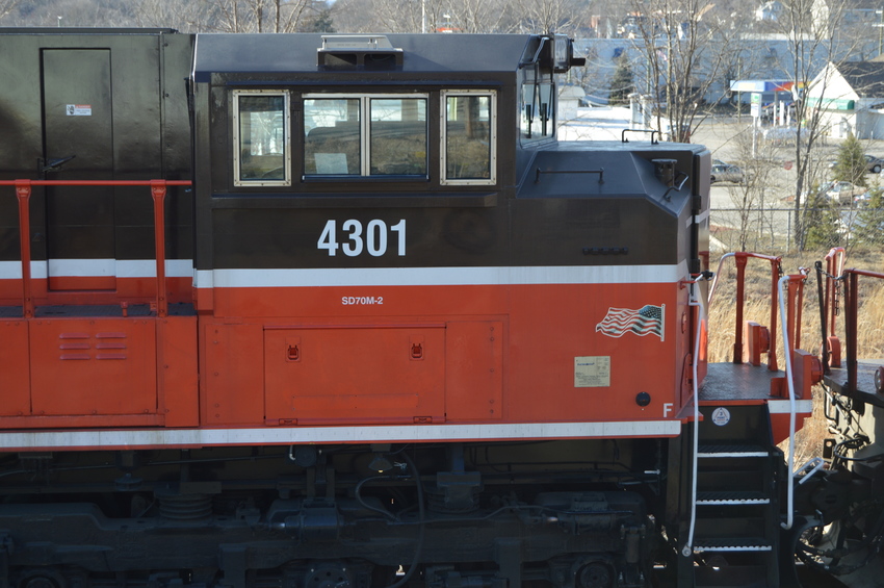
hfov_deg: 29.3
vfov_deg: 19.7
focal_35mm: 69
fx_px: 1693
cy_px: 294
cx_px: 442
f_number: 5.6
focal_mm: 46
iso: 110
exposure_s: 1/125
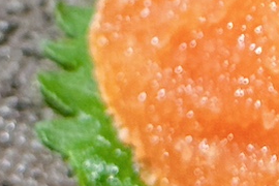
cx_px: 367
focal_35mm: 370
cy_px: -227
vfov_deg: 3.7
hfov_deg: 5.5
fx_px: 2867
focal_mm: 6.76
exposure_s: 1/60
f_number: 1.78
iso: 125
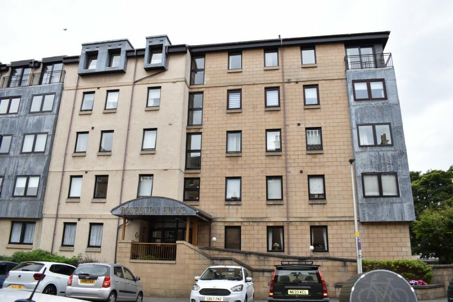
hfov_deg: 67.4
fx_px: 340
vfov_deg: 47.9
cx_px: 226
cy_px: 151
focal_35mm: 27
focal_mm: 18
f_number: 5
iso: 100
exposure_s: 1/200
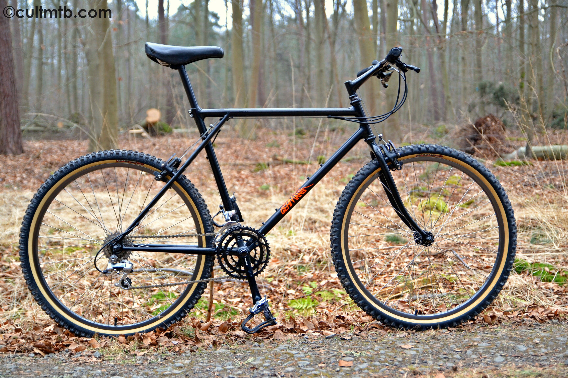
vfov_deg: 28.1
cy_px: 189
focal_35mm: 48
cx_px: 284
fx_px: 757
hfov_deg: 41.1
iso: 400
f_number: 4
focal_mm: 32
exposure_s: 1/60
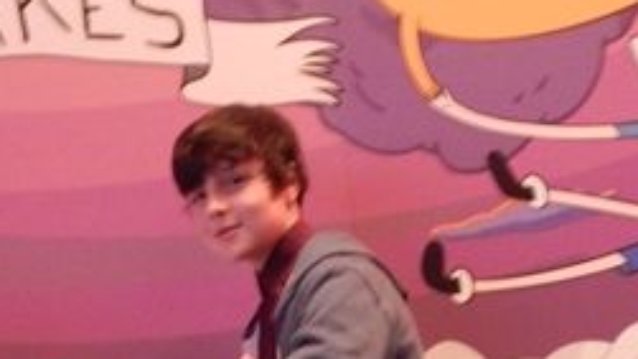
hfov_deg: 32.7
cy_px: 351
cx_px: 71
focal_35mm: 61
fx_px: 1032
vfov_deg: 19.2
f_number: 3
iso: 800
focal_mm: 4
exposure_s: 1/8
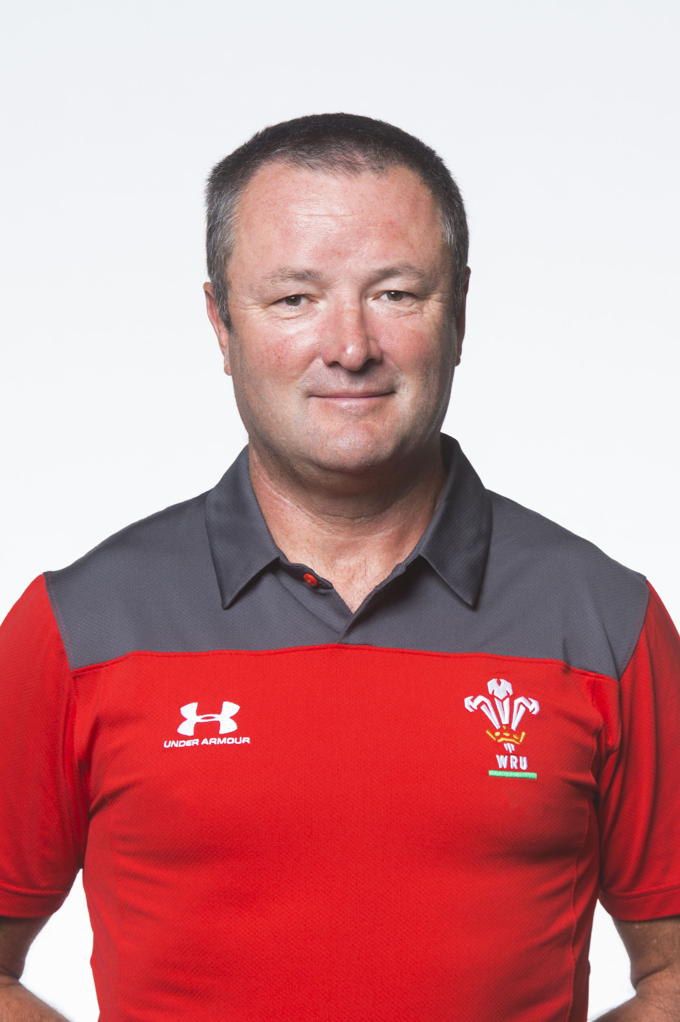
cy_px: 511
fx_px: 4680
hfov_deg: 8.3
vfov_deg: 12.5
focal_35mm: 165
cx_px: 340
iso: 200
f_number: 9
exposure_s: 1/100
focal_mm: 165
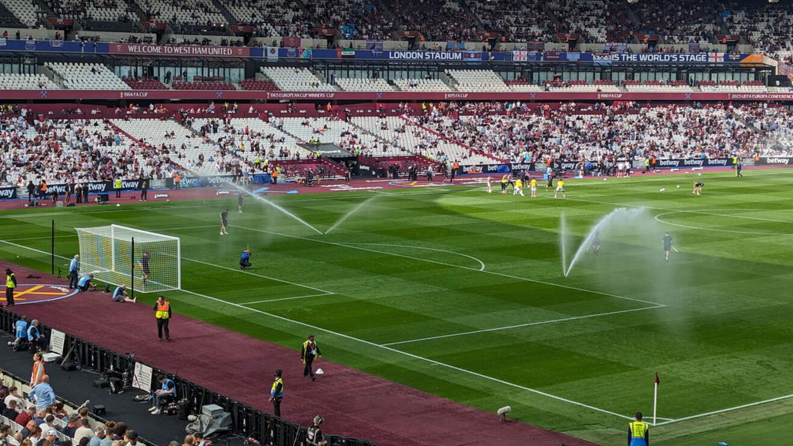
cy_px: 181
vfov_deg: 19.7
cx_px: 380
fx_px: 1282
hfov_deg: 34.4
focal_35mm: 61
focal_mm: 6.81
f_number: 1.85
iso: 42
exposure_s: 1/1085
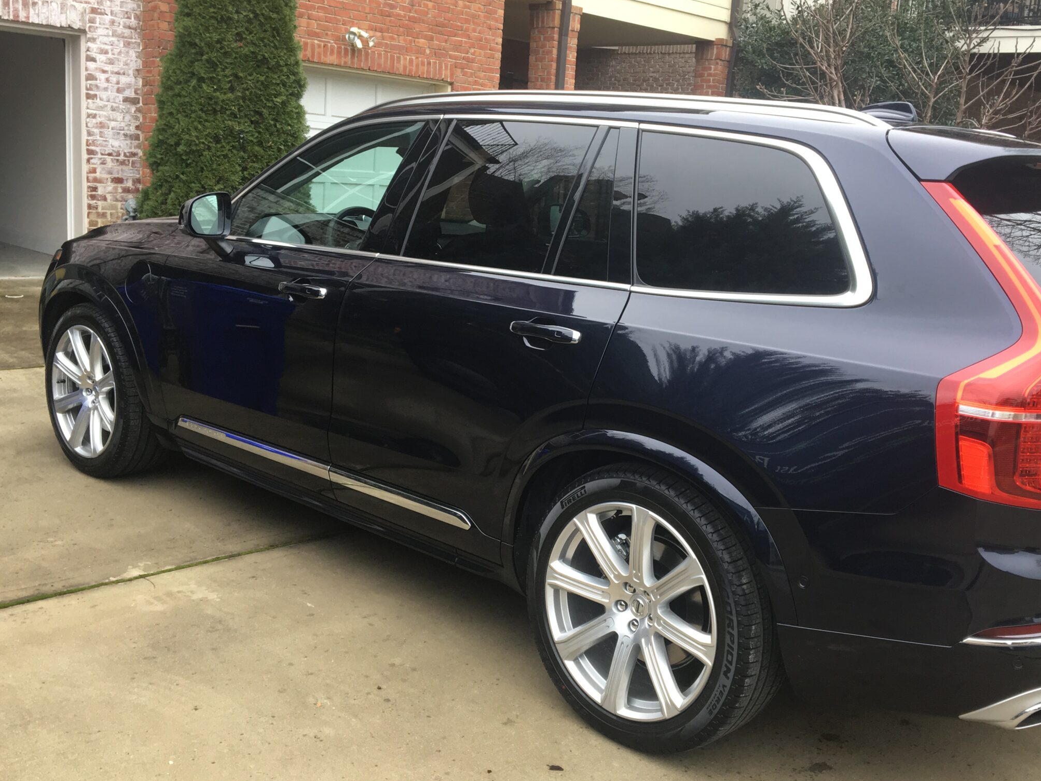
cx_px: 589
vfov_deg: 38.7
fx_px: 1113
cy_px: 381
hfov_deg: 50.0
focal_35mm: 37
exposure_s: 1/120
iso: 40
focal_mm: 4.15
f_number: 2.2
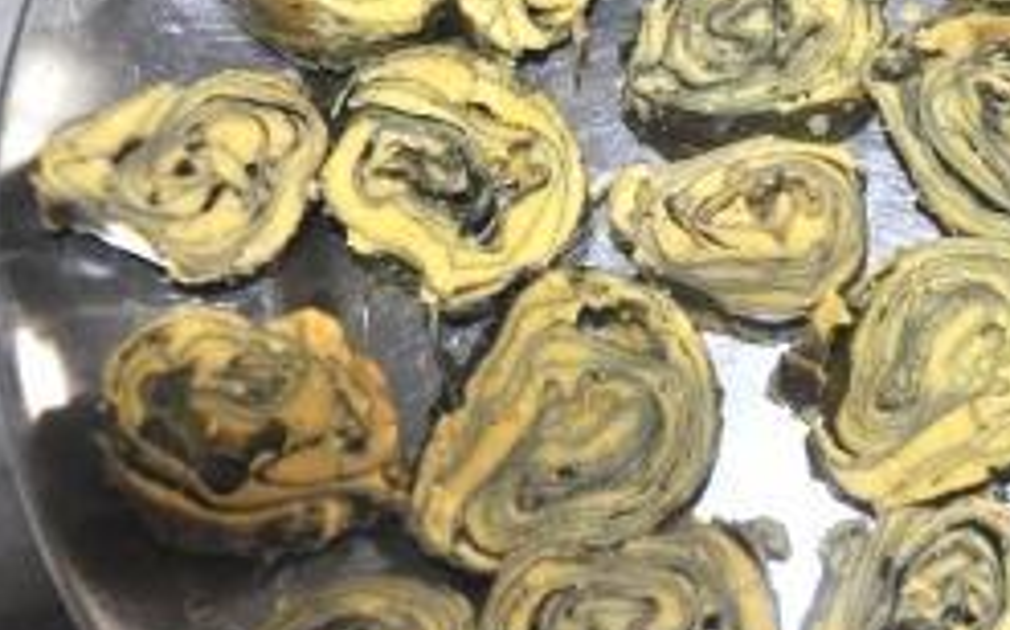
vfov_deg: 18.0
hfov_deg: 27.9
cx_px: 838
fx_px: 1981
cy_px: 250
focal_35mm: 72
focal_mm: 26
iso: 1000
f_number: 4.5
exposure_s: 1/60
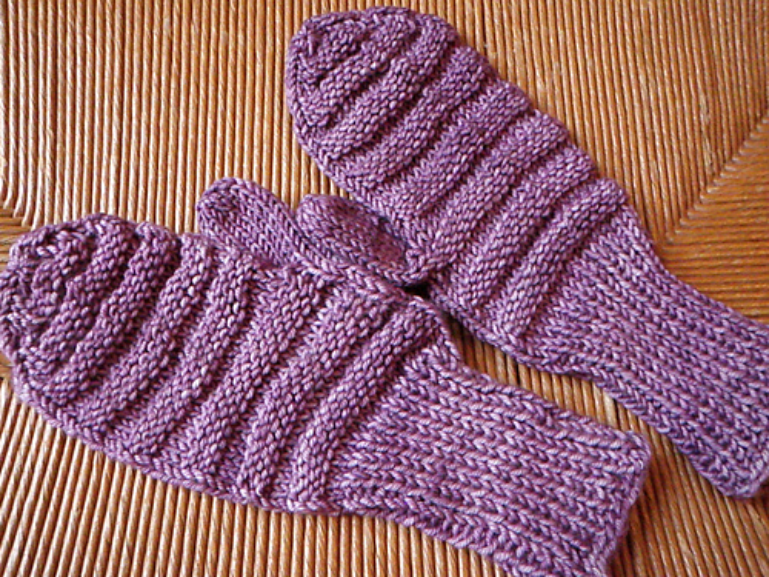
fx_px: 622
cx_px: 384
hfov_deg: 63.4
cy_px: 288
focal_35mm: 28
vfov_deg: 49.7
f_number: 3.5
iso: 2000
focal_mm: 5
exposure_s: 1/125
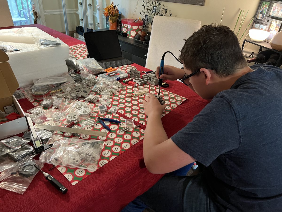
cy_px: 106
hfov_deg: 67.3
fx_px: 212
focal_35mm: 26
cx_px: 141
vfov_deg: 53.1
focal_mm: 5.7
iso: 500
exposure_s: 1/42
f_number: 1.5
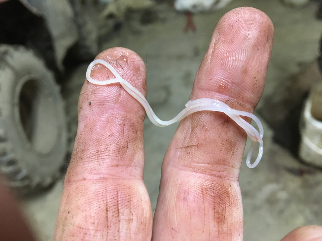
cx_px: 161
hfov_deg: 61.7
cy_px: 120
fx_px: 270
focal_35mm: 29
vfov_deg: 48.2
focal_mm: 4.15
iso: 160
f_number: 2.2
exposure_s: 1/30
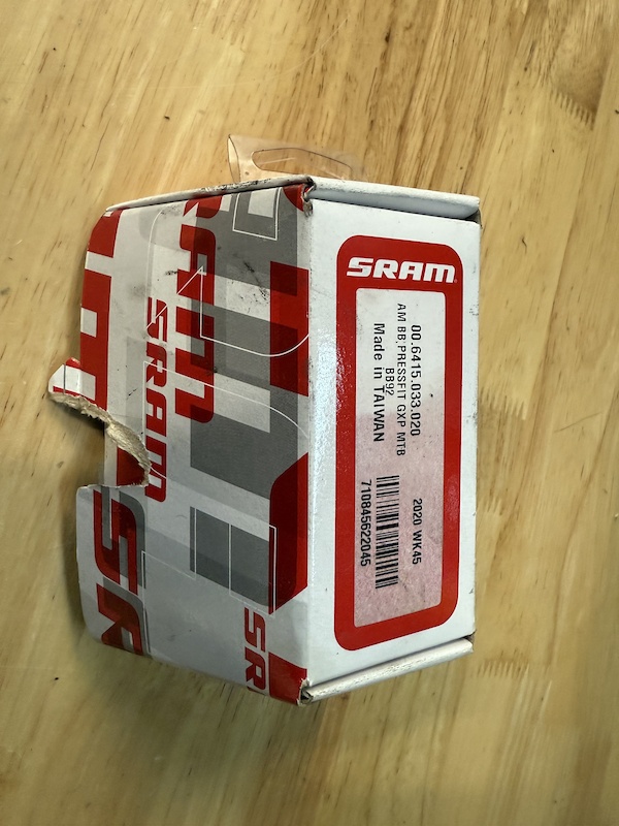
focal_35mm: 24
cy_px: 413
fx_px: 572
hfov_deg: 56.8
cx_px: 310
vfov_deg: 71.6
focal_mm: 2.22
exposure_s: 1/60
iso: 250
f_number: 2.2
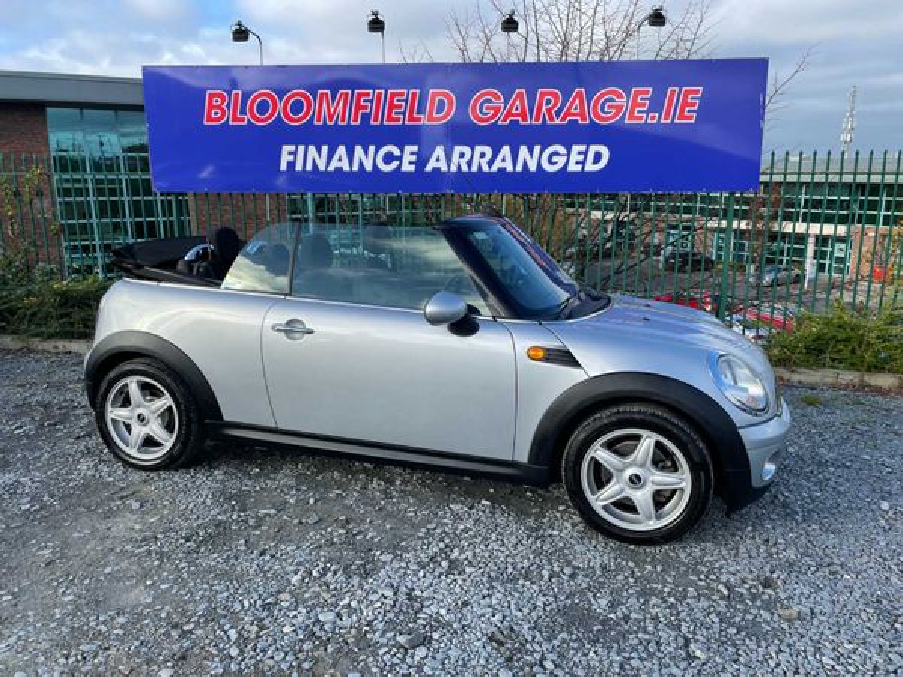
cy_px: 338
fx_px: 678
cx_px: 452
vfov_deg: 53.1
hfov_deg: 67.3
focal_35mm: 26
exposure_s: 1/1233
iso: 32
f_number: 1.6
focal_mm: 4.2
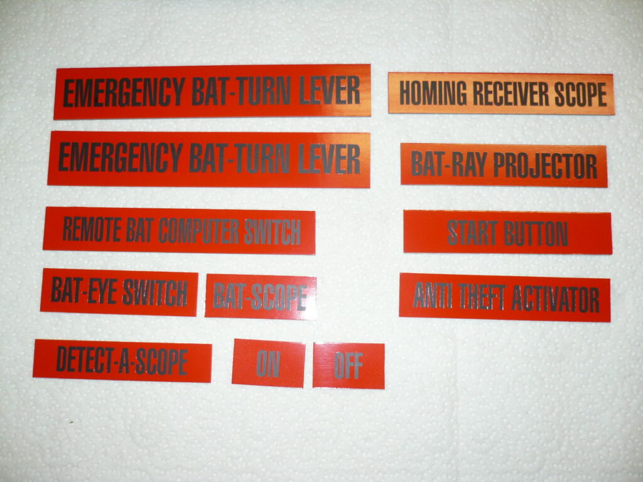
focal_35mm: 35
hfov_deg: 52.6
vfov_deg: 40.7
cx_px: 322
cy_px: 241
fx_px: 650
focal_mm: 5.8
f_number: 2.8
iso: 100
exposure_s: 1/30
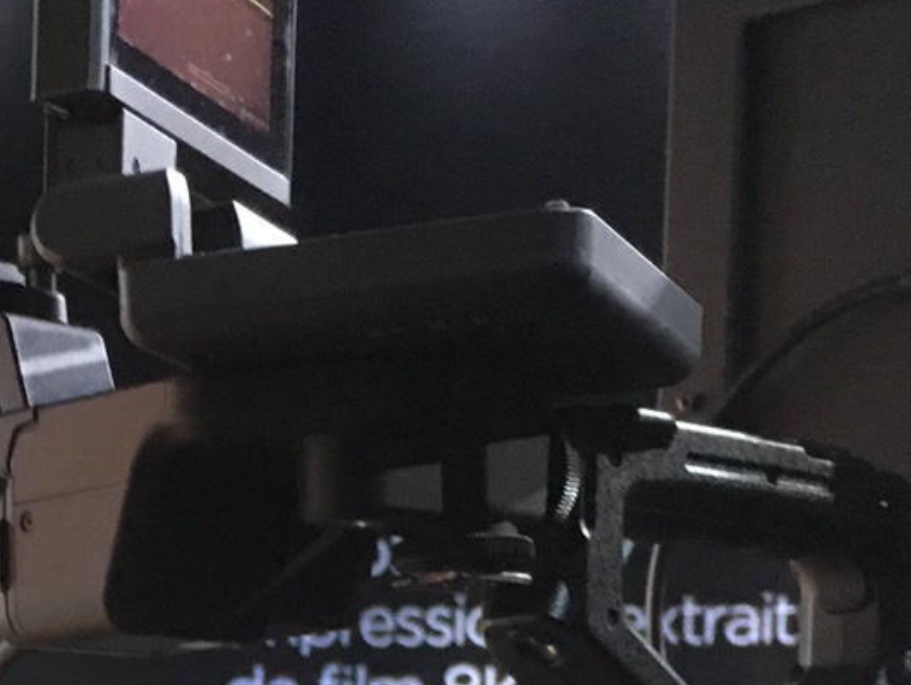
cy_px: 1155
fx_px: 2897
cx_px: -57
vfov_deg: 12.5
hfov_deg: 17.4
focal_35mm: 110
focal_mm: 4.15
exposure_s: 1/20
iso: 200
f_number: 2.2
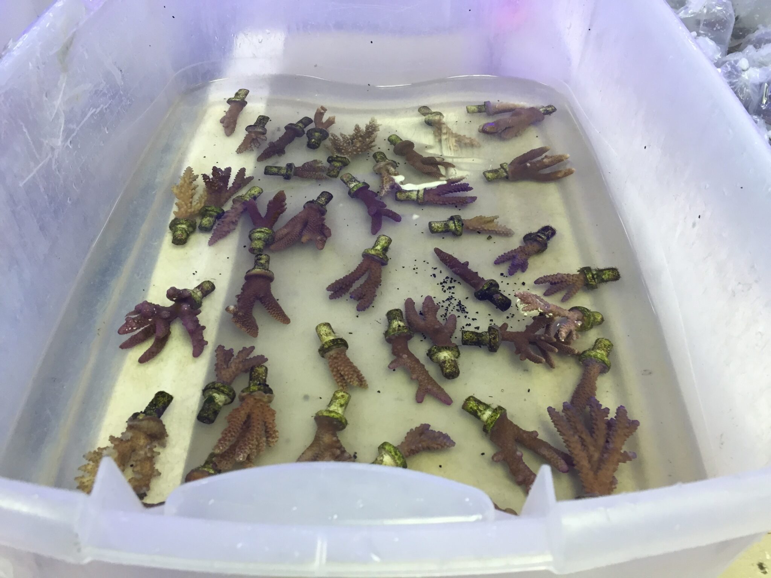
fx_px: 646
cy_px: 289
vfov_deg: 48.2
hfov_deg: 61.7
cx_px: 386
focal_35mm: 29
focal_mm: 4.15
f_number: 2.2
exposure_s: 1/30
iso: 40
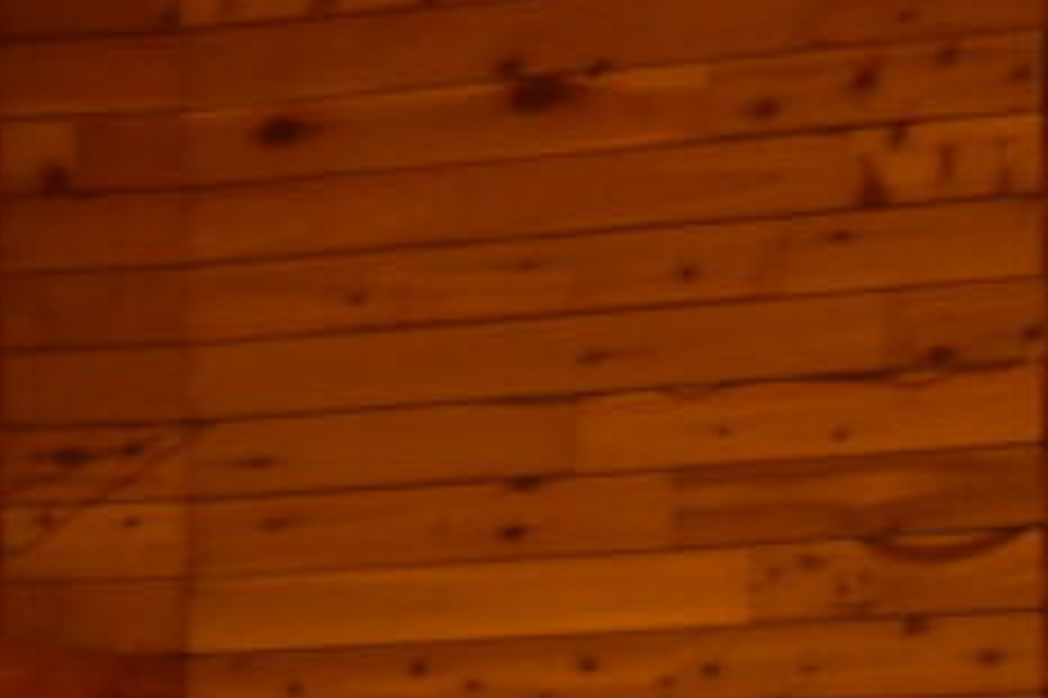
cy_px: 1283
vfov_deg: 11.0
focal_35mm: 116
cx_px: -666
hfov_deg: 15.8
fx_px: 3374
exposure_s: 1/8
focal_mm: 9.1
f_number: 2.8
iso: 400
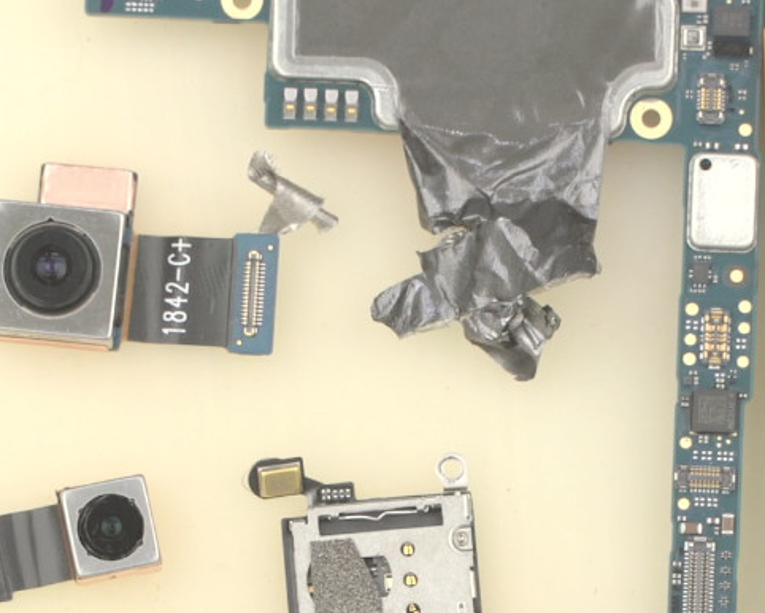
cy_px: 602
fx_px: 6614
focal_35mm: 292
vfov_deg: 5.3
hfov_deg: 6.6
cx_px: 378
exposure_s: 1/30
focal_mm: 75
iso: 160
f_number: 10
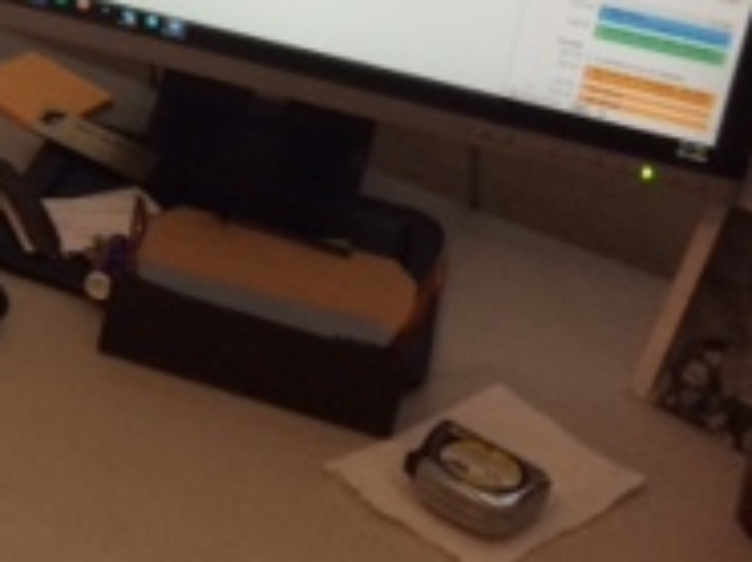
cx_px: -505
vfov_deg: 14.2
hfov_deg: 17.0
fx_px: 2170
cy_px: -142
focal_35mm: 100
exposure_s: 1/30
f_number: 2.2
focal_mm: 4.15
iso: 50
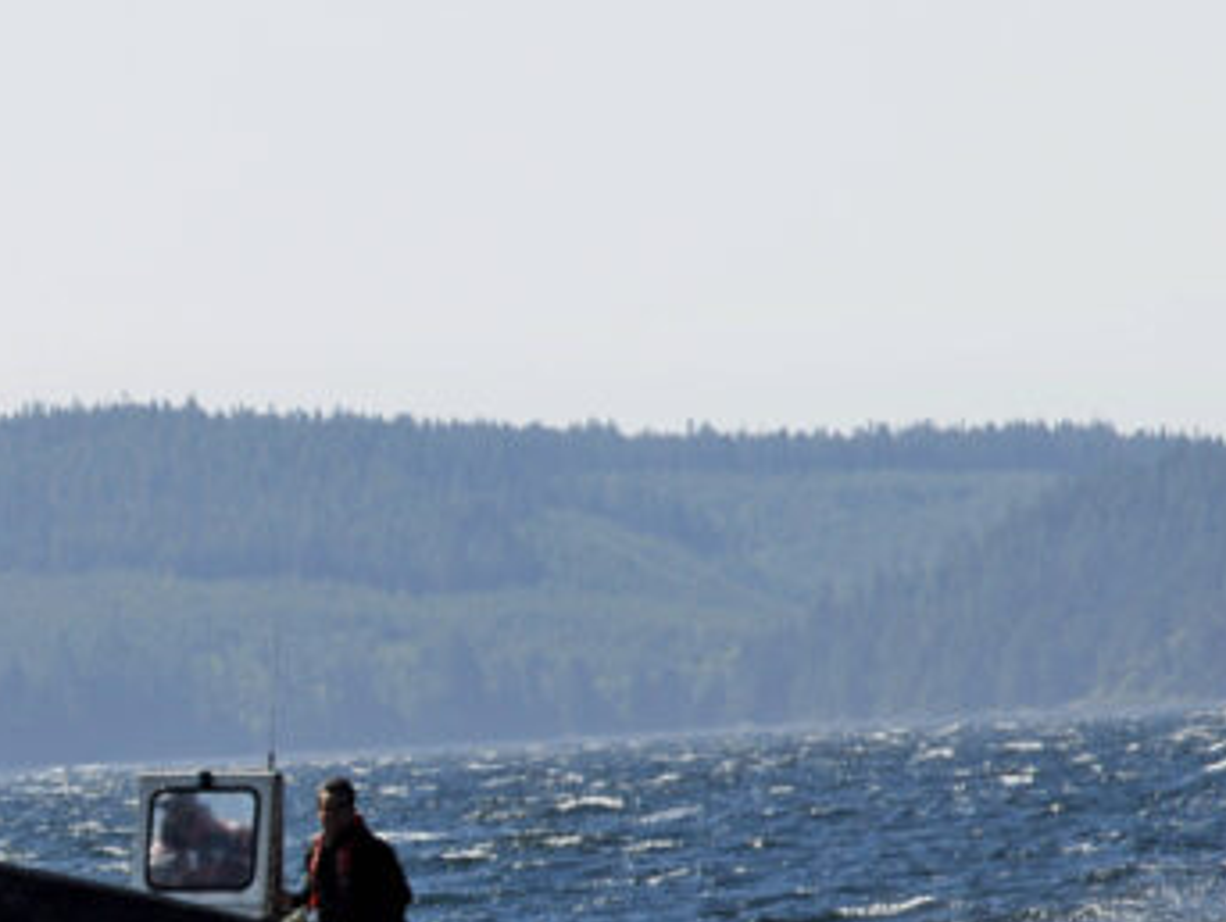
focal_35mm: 715
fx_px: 25350
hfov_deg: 2.8
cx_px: -214
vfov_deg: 2.1
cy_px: 834
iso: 100
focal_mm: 200
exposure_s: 1/320
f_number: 9
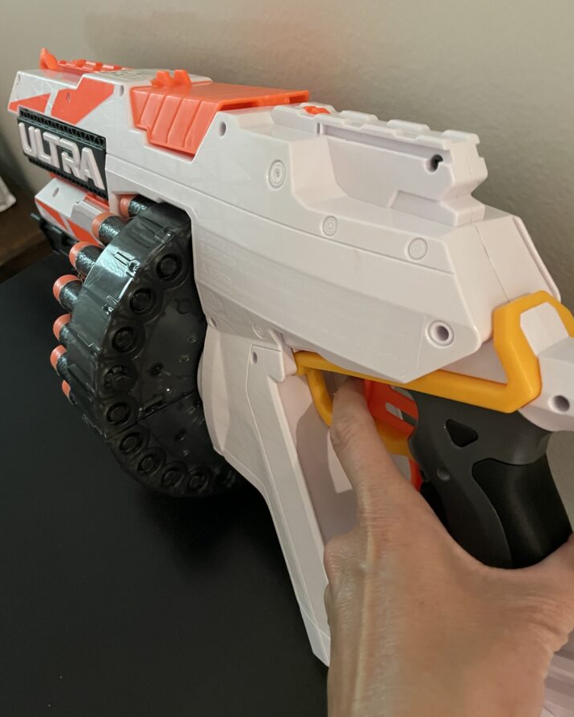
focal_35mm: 28
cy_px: 359
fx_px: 594
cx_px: 282
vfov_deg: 62.2
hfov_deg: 51.6
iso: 640
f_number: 1.6
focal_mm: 4.2
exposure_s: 1/30
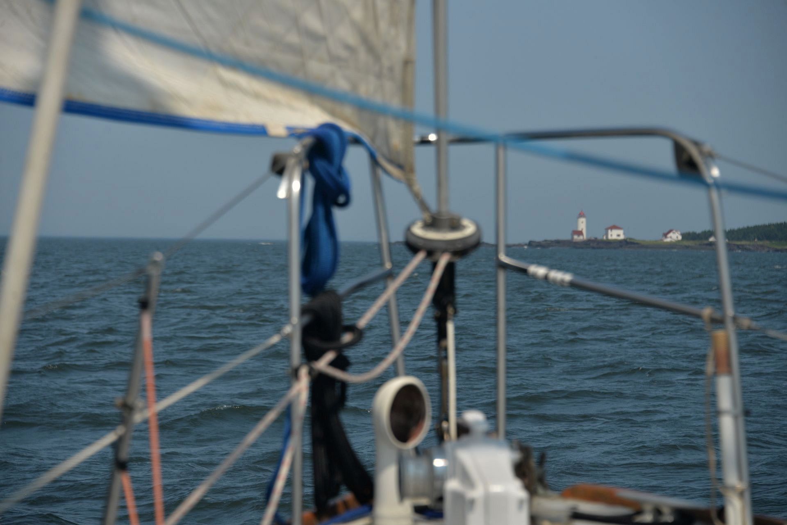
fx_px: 3171
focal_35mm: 145
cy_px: 262
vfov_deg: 9.5
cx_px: 394
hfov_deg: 14.1
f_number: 6.3
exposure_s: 1/2500
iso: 320
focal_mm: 145
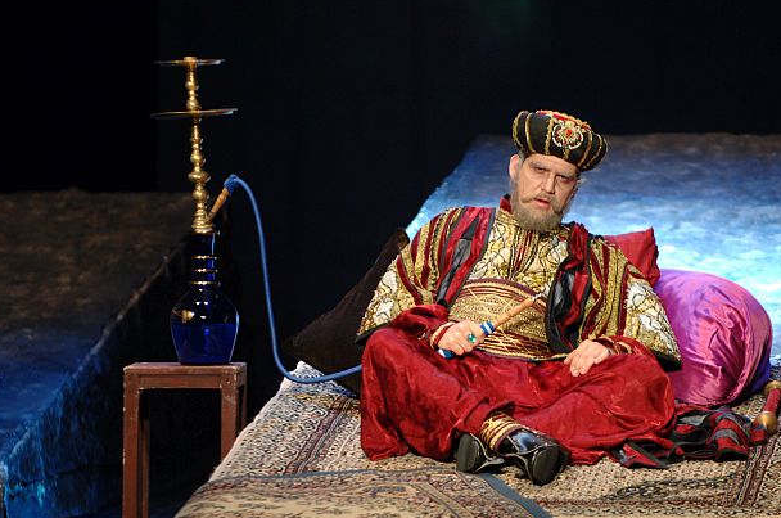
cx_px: 397
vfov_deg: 4.3
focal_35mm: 316
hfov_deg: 6.5
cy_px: 259
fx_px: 6843
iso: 400
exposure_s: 1/6
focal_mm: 200
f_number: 2.8
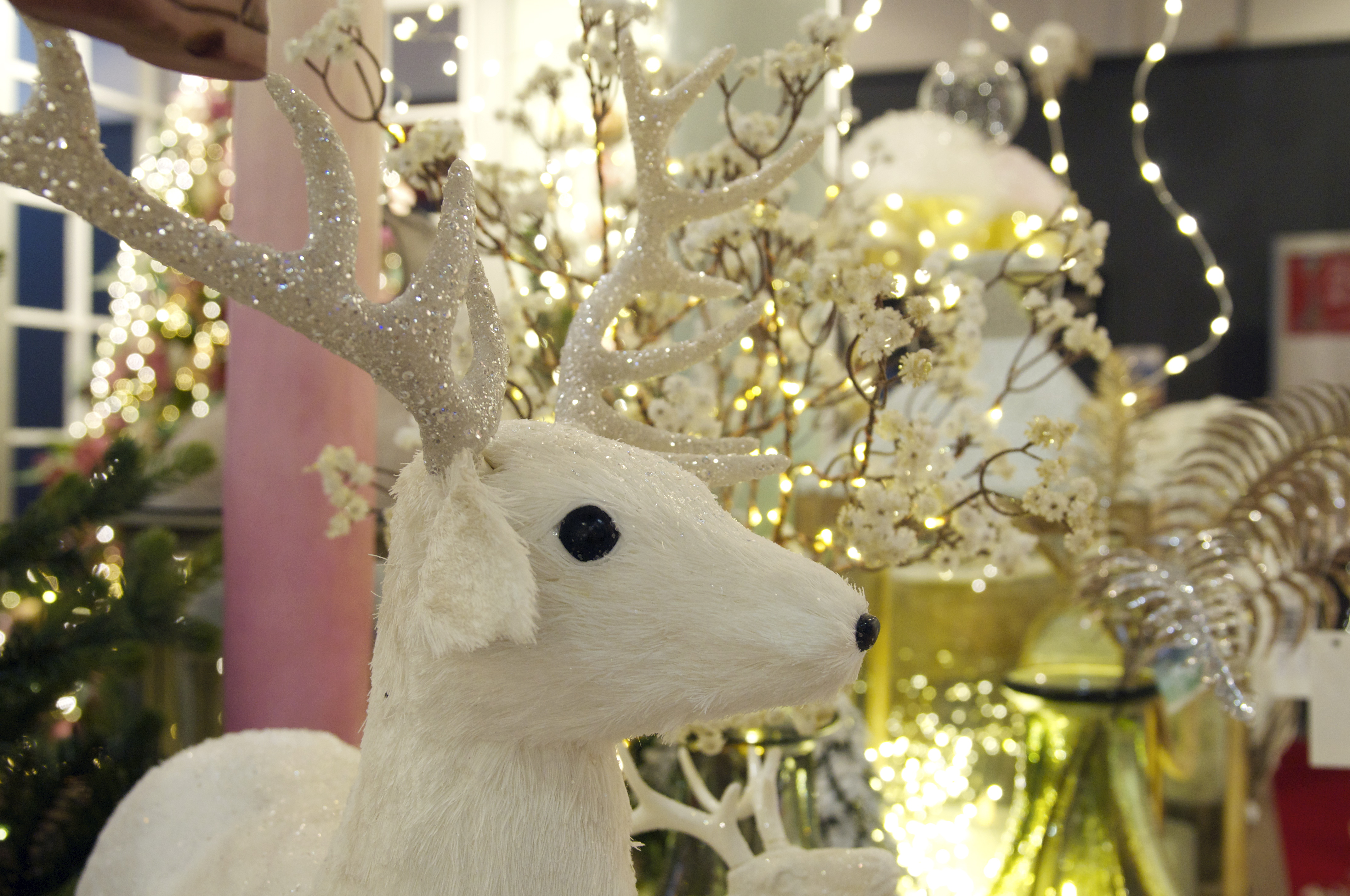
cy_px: 448
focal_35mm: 44
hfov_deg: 45.0
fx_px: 1629
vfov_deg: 30.8
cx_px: 675
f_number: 5
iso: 800
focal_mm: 29
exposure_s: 1/60
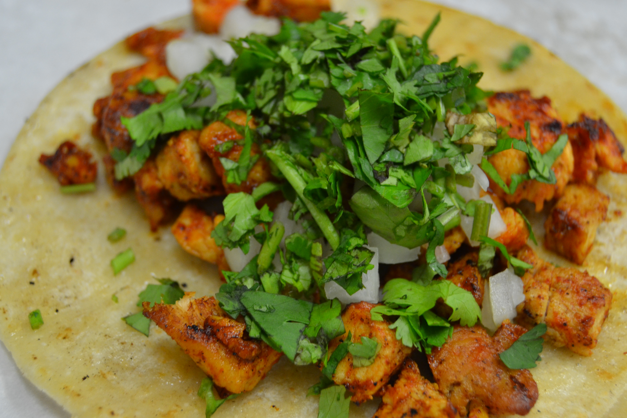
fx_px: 958
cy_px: 183
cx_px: 318
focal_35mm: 55
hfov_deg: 36.2
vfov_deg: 24.6
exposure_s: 1/50
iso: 800
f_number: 4.2
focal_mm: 30
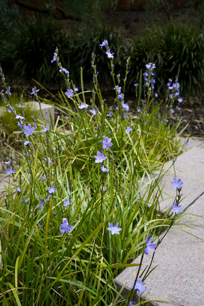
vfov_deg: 54.4
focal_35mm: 35
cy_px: 153
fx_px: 297
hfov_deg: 37.9
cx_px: 102
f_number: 7.1
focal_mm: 35
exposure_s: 1/125
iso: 200
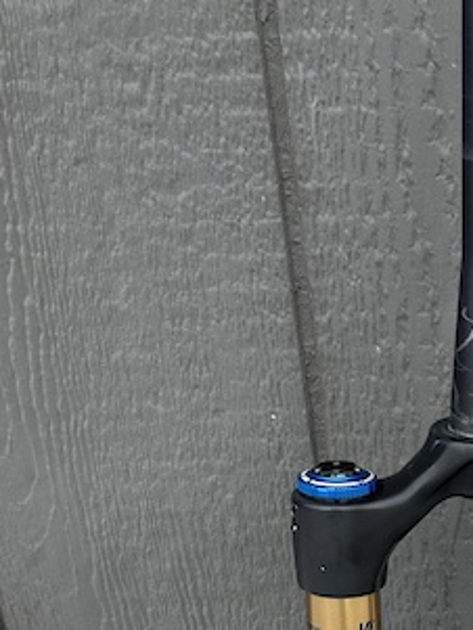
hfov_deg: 20.3
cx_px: 523
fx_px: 1256
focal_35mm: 69
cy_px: 693
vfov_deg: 26.0
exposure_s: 1/280
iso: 40
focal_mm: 5.7
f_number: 1.5
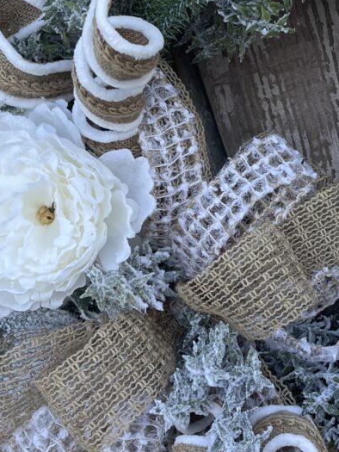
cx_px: 325
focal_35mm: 76
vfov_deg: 25.5
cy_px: 139
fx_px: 992
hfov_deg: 18.9
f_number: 1.6
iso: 32
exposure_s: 1/755
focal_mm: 5.1
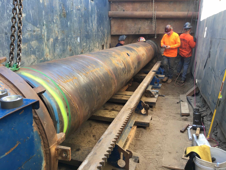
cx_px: 113
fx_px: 189
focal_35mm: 29
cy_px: 85
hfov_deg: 61.7
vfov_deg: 48.2
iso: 25
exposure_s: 1/40
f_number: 2.2
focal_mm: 4.15
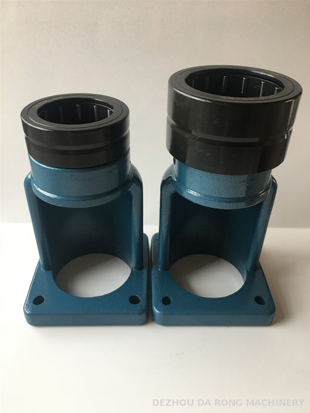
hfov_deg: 48.2
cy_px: 206
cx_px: 155
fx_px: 346
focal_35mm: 29
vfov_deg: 61.7
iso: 50
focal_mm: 4.15
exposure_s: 1/33
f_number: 2.2
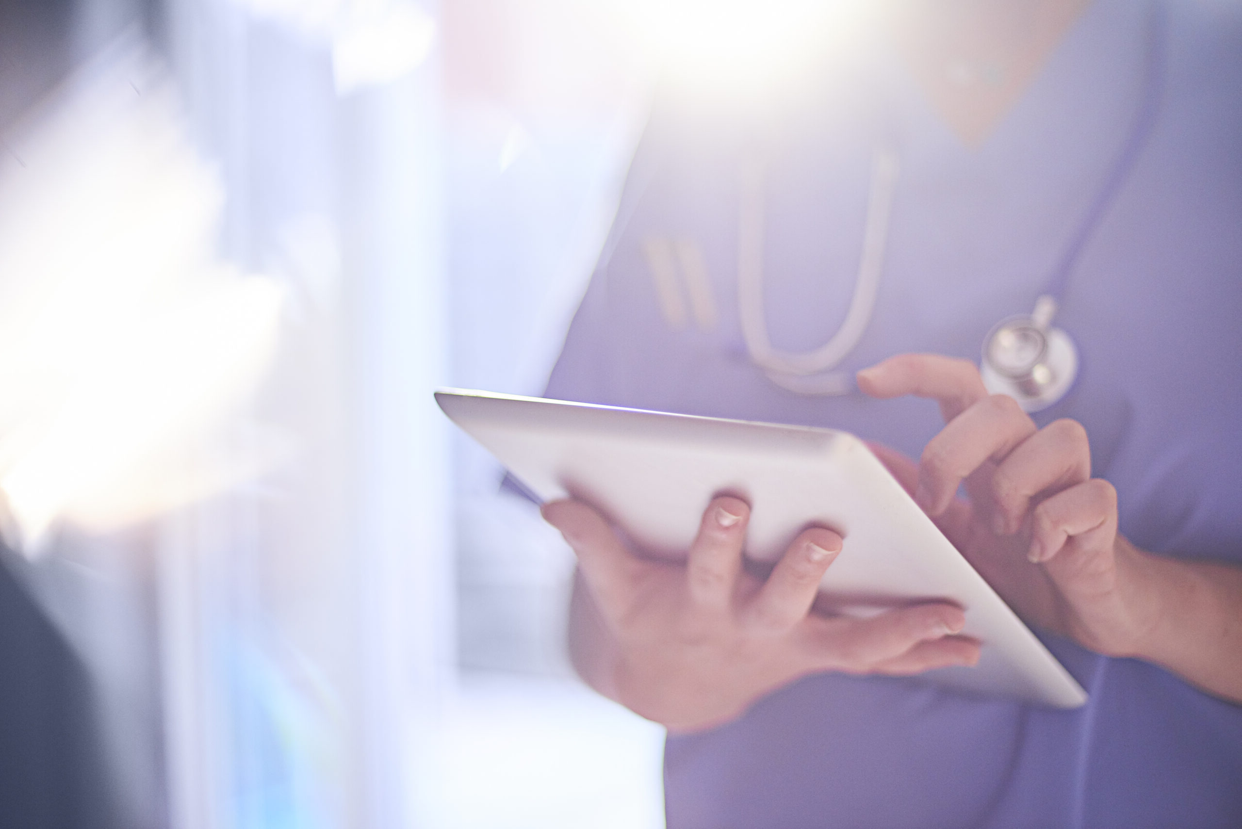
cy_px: 414
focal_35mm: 50
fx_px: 1726
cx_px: 621
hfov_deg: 39.6
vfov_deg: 27.0
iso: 640
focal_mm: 50
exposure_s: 1/1000
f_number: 1.4
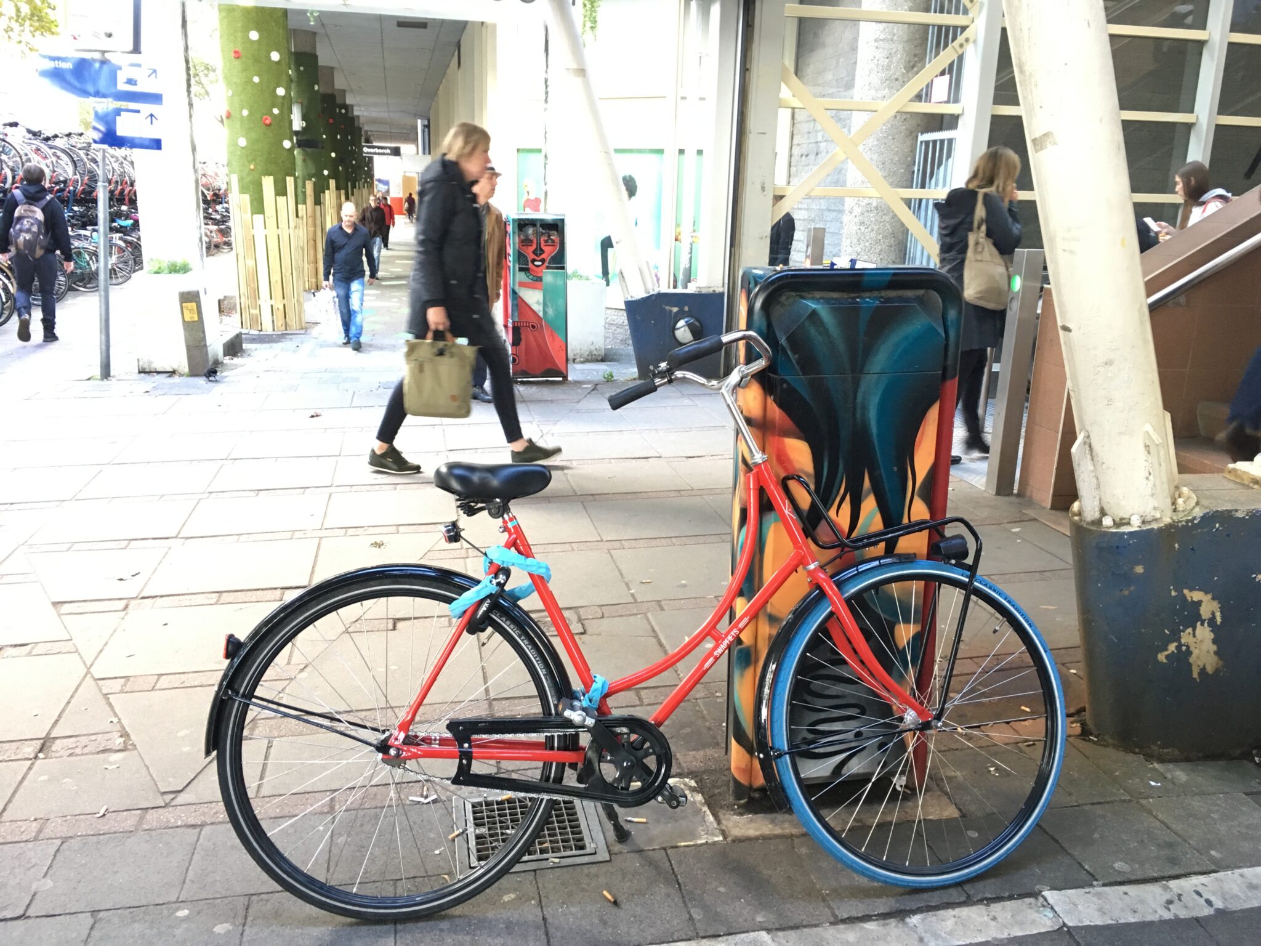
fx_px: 1056
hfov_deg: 61.7
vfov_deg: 48.2
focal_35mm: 29
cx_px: 630
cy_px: 473
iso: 160
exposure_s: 1/33
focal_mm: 4.15
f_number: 2.2
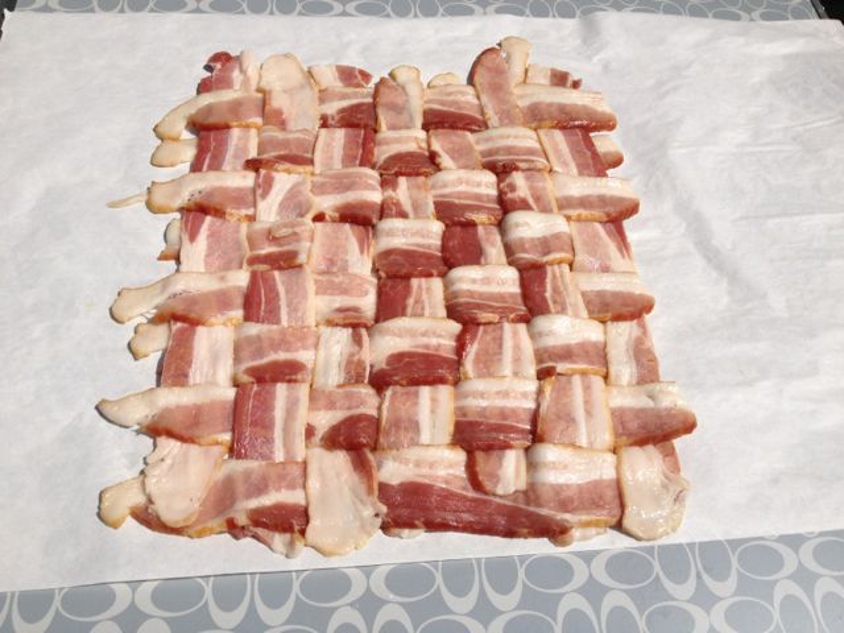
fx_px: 853
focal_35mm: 35
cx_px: 422
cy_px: 316
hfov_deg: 52.6
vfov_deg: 40.7
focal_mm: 4.28
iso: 50
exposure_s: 1/4255
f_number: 2.4
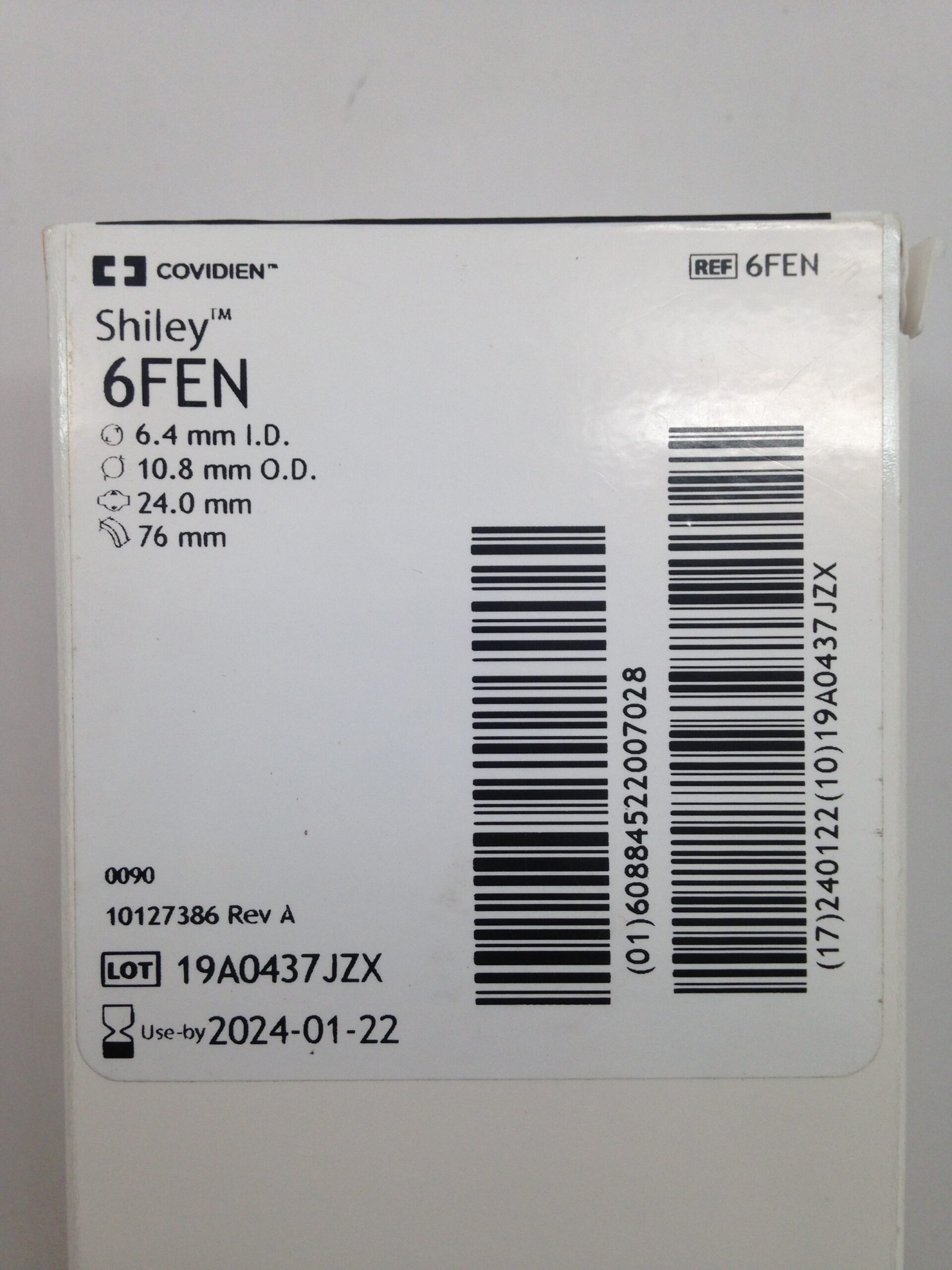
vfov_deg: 55.4
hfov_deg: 42.9
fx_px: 1210
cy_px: 635
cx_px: 476
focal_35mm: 33
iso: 64
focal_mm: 4.12
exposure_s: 1/120
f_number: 2.4
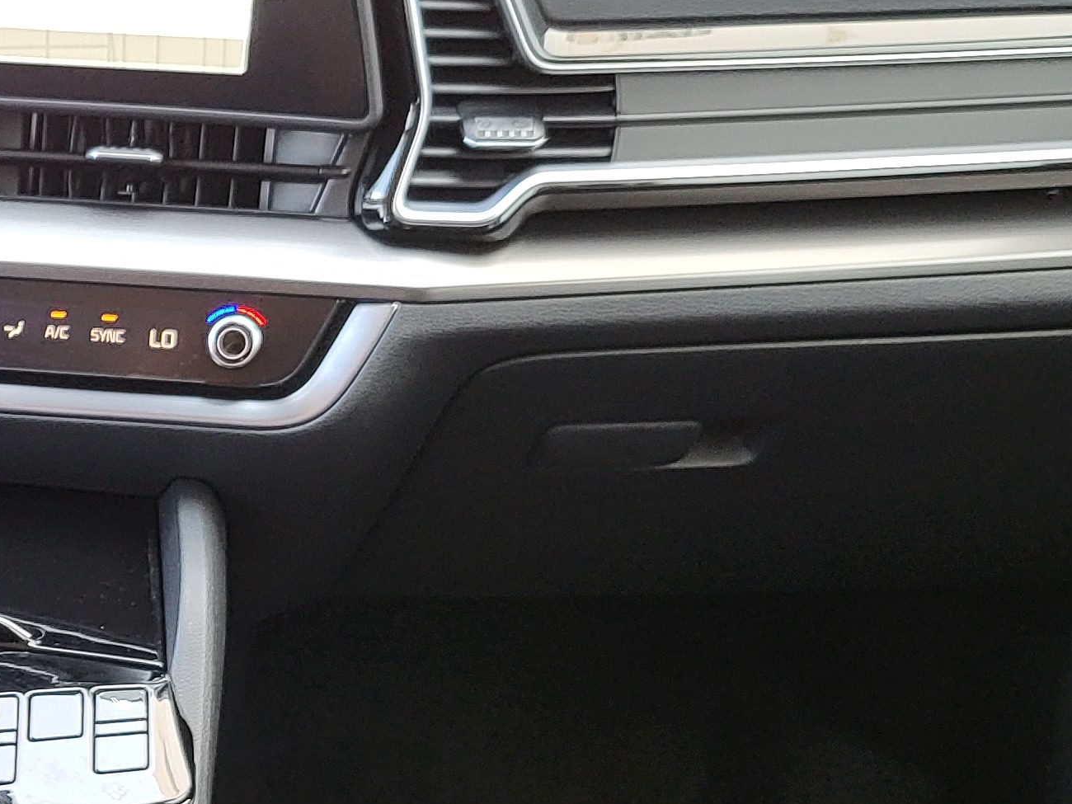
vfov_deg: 17.9
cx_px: -125
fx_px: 2477
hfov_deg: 22.9
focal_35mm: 80
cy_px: 825
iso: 200
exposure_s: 1/120
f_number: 1.8
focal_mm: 5.4
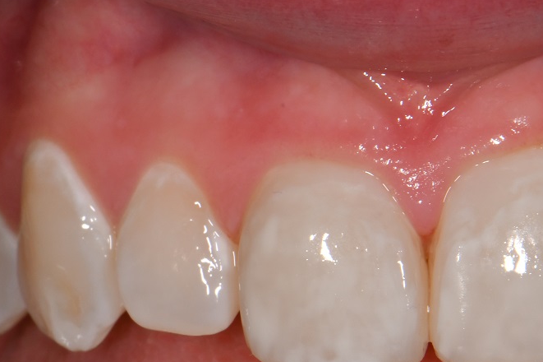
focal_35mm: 328
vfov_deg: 4.2
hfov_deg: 6.3
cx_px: 449
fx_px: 4945
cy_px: 272
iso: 200
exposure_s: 1/200
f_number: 32
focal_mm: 105
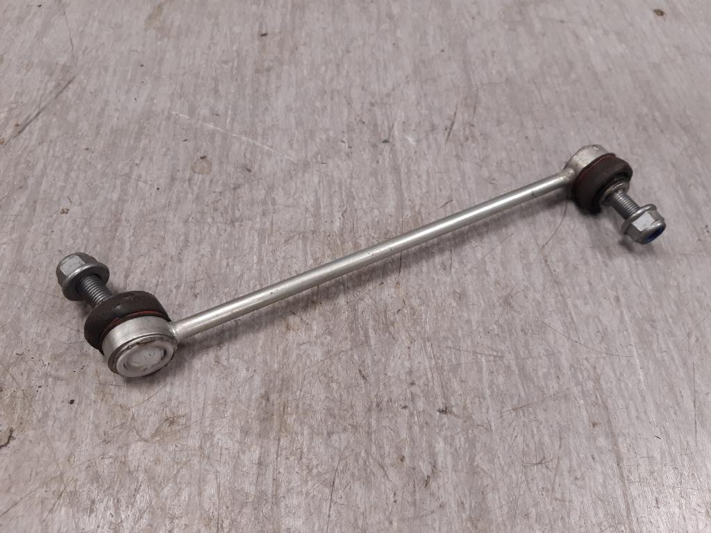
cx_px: 356
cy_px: 266
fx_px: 534
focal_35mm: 26
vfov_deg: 53.1
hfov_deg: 67.3
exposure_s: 1/50
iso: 80
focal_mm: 3.92
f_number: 1.7
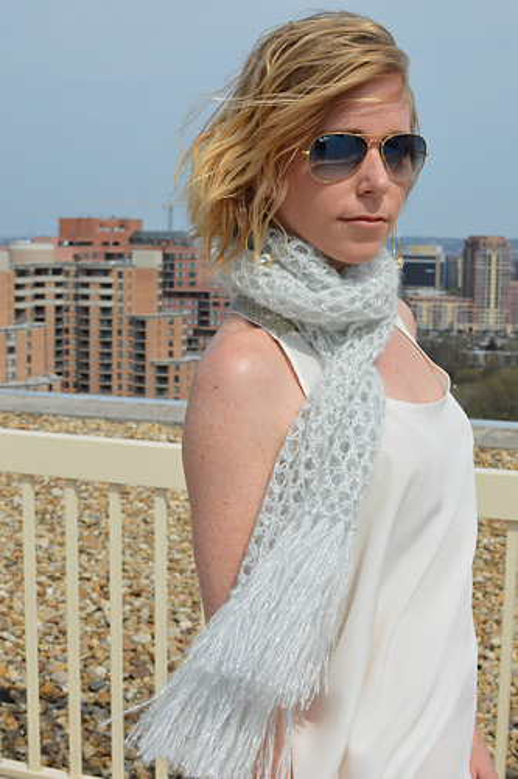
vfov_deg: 37.9
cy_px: 390
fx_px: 1134
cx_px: 259
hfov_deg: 25.7
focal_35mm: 52
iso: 100
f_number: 9
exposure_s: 1/320
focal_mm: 35
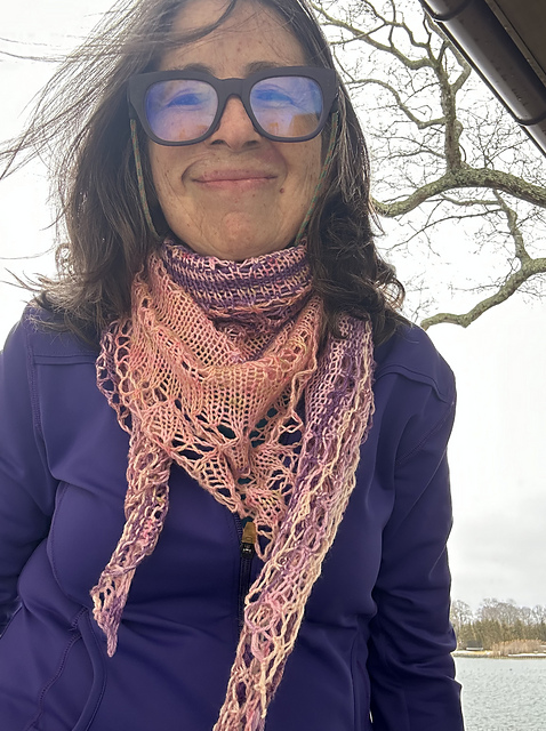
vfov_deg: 60.0
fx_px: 633
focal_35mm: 30
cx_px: 273
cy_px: 366
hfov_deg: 46.7
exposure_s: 1/121
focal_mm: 2.69
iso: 50
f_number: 1.9
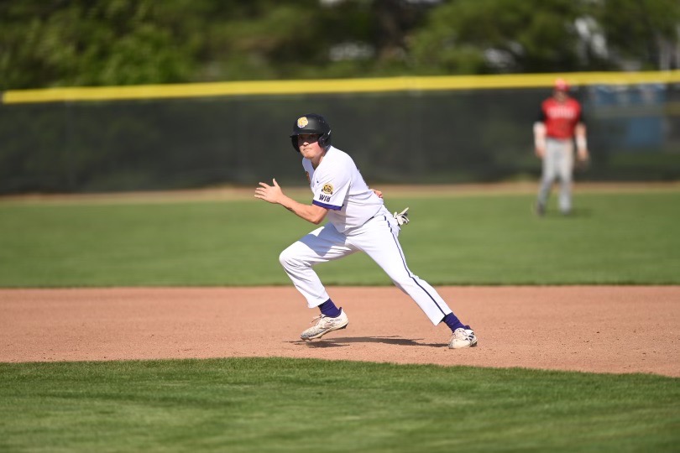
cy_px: 226
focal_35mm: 400
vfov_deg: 3.4
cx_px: 340
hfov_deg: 5.2
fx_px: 7555
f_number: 2.8
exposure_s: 1/2000
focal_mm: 400
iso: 100
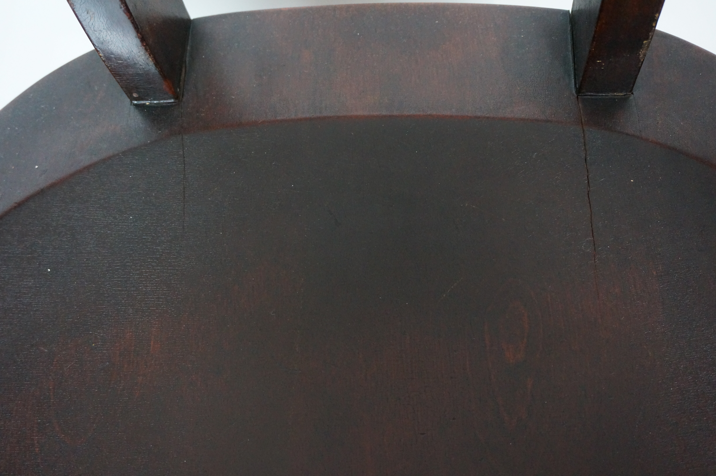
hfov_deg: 48.0
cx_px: 358
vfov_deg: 32.9
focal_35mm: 40
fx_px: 805
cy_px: 238
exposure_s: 1/60
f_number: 4.5
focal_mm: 27
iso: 3200
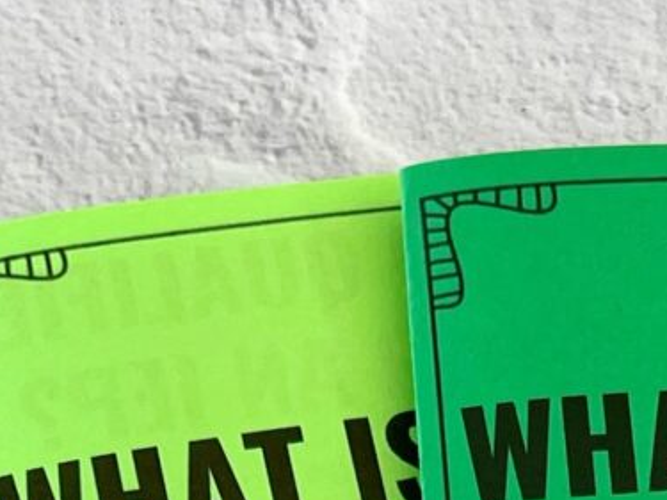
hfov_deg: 13.8
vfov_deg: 9.3
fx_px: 2735
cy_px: 1237
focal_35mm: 142
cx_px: 623
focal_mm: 5.7
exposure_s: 1/159
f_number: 1.5
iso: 40
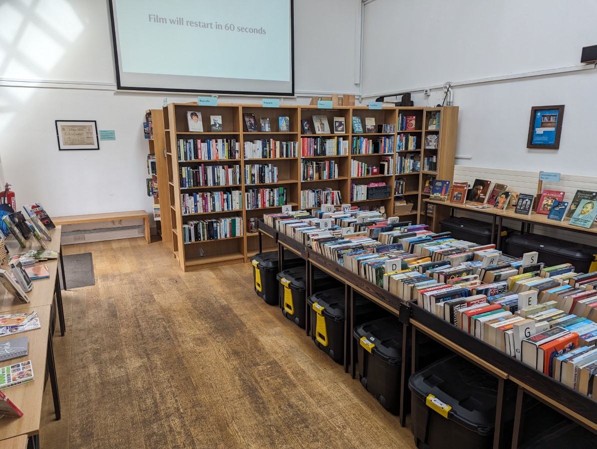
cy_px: 224
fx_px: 415
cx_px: 298
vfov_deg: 56.9
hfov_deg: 71.5
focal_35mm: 24
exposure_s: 1/123
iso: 51
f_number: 1.85
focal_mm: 6.81
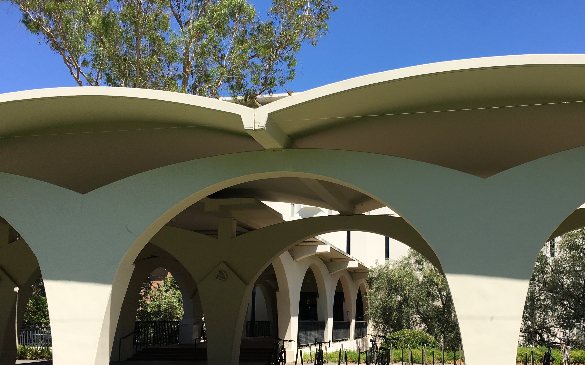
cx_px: 341
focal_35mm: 40
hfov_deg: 49.1
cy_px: 238
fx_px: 638
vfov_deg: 31.8
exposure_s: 1/1374
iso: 25
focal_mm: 4.15
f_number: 2.2
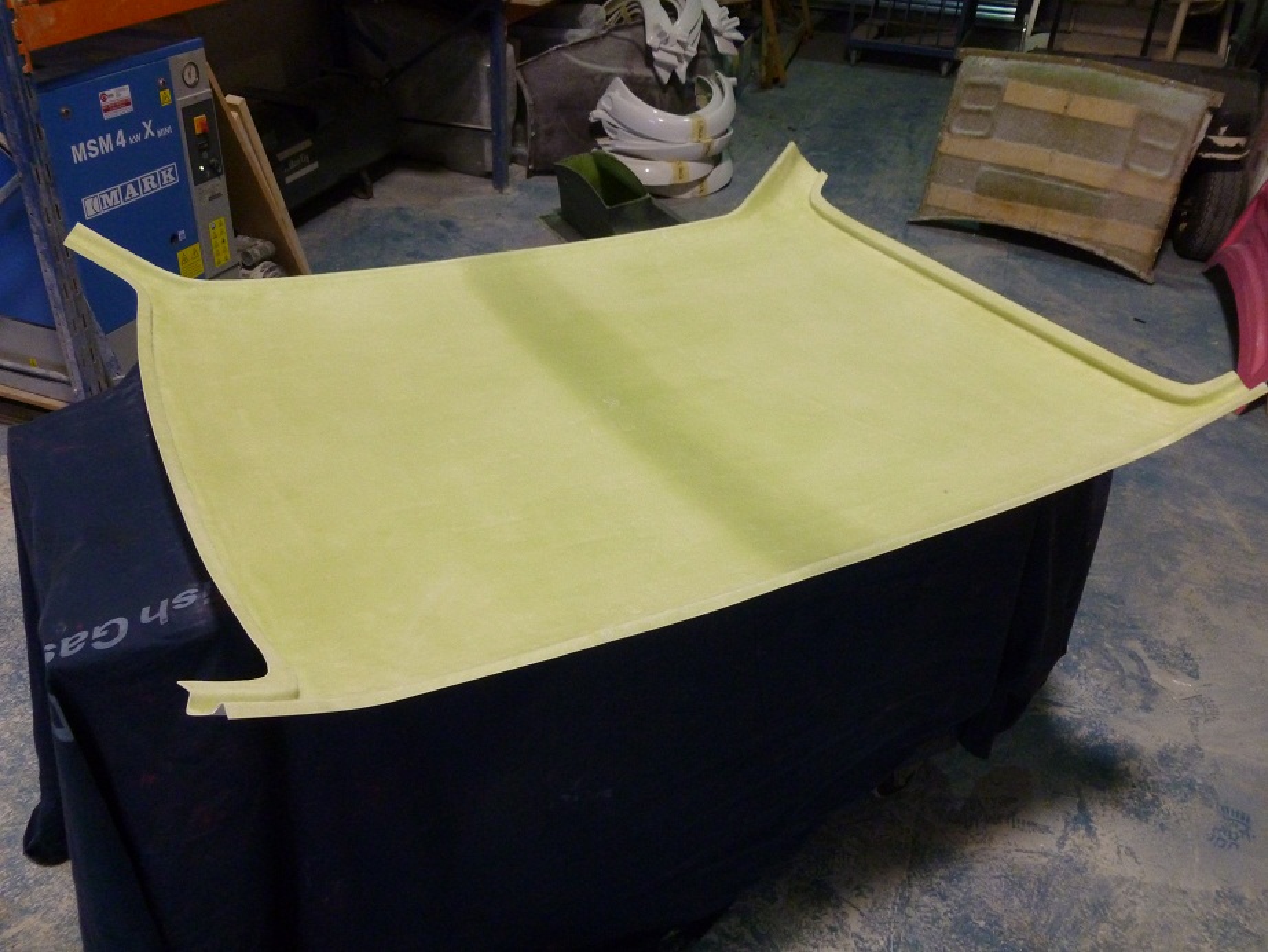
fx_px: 1026
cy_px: 476
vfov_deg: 49.8
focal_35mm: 28
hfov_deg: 63.4
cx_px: 634
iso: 400
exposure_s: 1/30
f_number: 3.3
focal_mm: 5
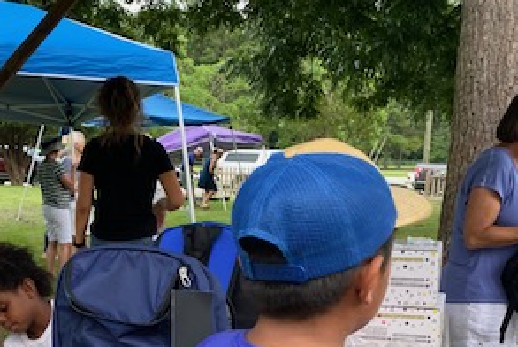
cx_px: 140
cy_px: 356
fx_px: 850
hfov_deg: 33.3
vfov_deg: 22.1
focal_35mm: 59
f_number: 1.8
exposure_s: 1/121
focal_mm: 4.25
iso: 80
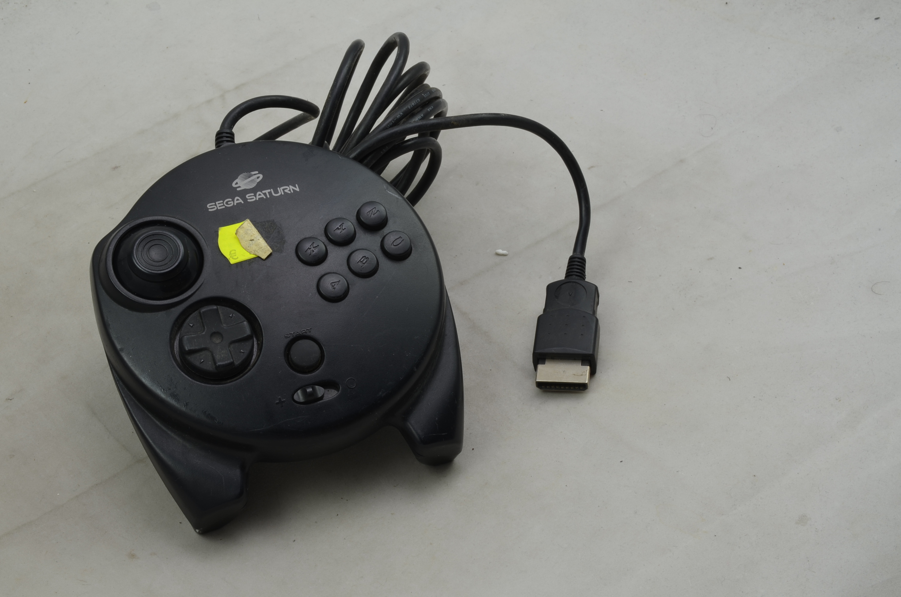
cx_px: 450
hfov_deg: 33.5
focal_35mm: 60
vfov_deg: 22.5
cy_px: 298
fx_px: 1499
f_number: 20
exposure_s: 1/1.3
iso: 100
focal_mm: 40
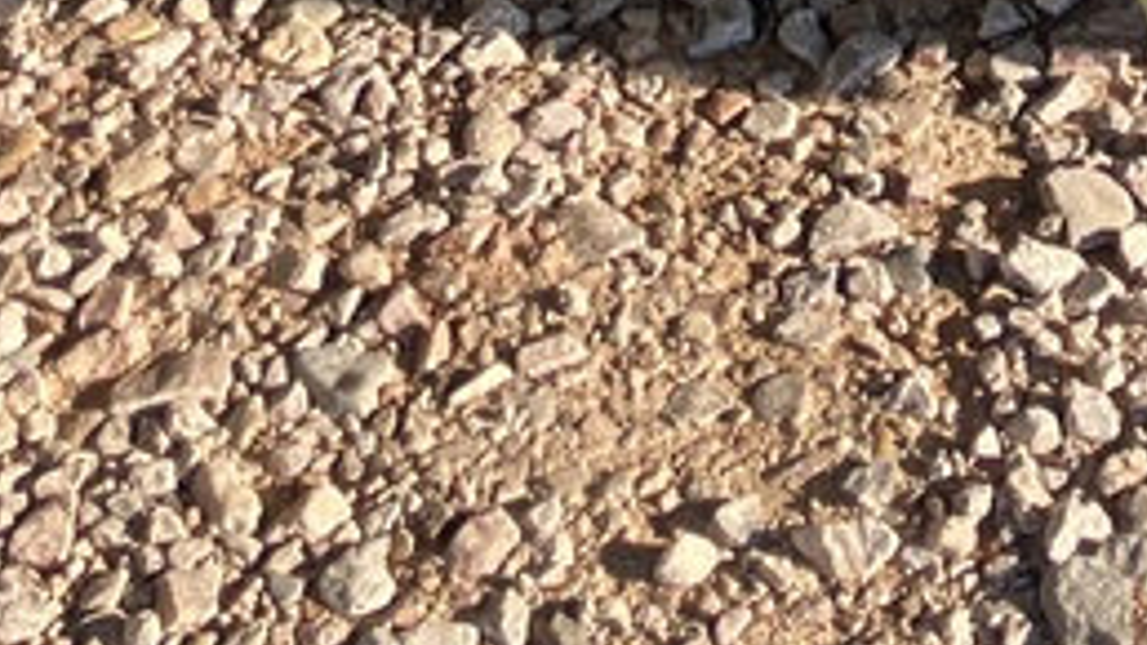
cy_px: -1312
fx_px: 3679
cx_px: 1054
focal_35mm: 121
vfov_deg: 8.4
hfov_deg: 17.4
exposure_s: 1/490
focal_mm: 3.99
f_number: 1.8
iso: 32
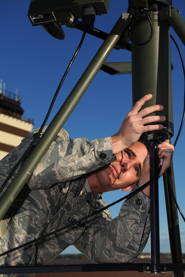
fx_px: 432
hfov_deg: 24.2
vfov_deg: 35.7
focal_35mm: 56
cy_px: 138
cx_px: 92
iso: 320
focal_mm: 56
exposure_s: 1/2500
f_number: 6.3
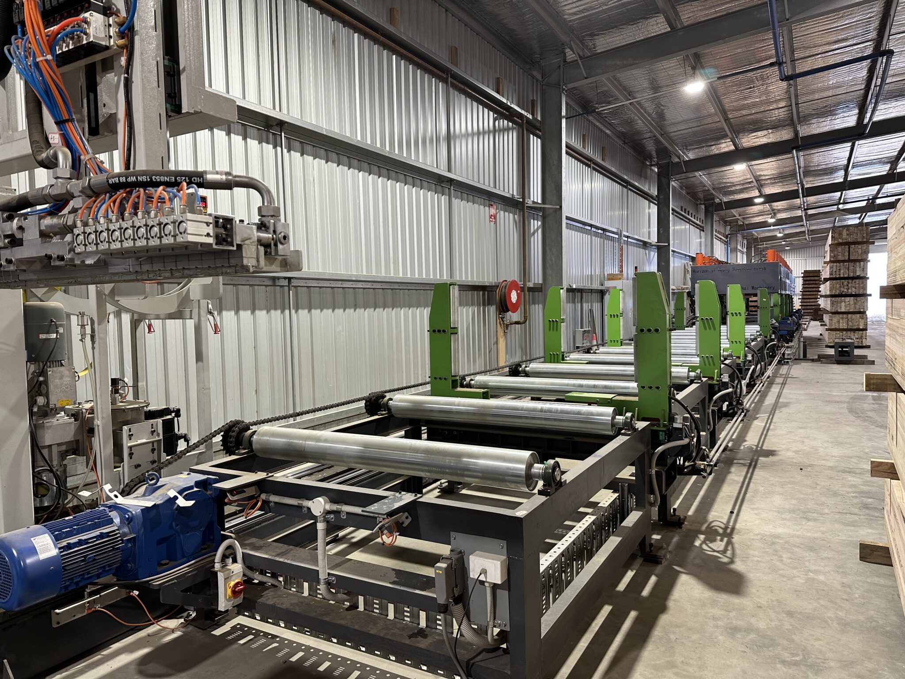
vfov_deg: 56.8
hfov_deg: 71.6
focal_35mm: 24
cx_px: 452
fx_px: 627
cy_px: 340
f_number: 1.78
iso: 125
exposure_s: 1/50
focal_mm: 6.86
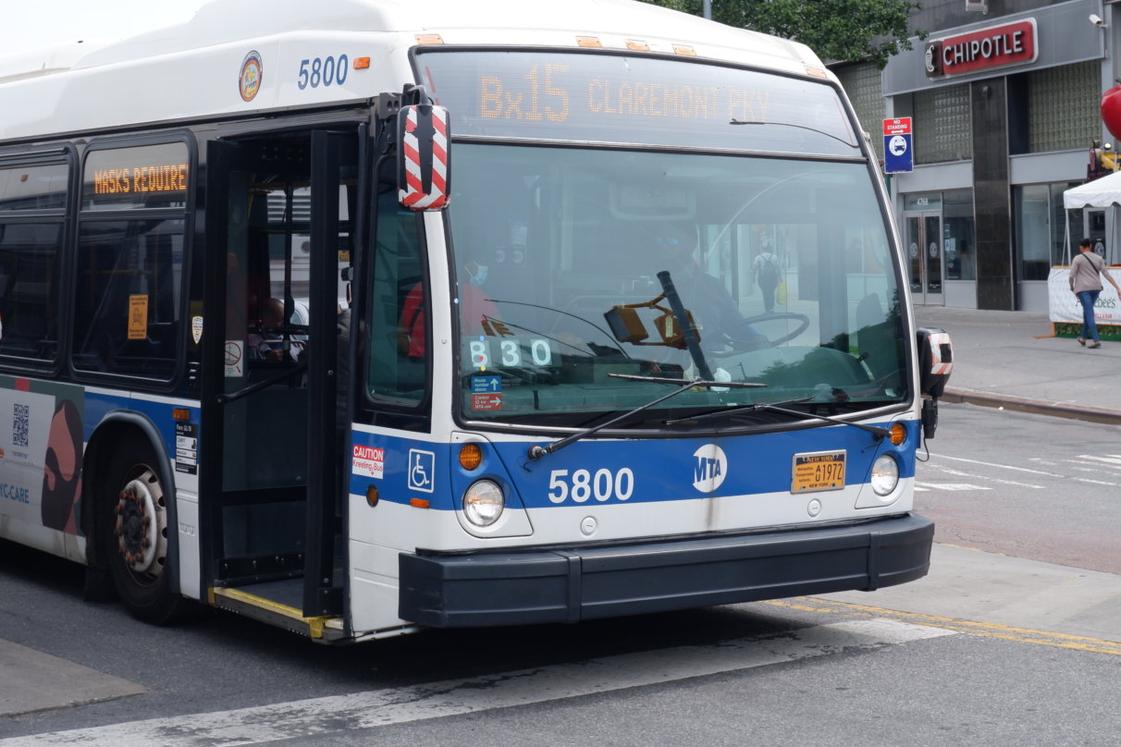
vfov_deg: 20.6
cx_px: 585
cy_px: 272
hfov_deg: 30.5
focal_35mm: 66
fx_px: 2055
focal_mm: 33.3
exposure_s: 1/200
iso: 200
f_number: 9
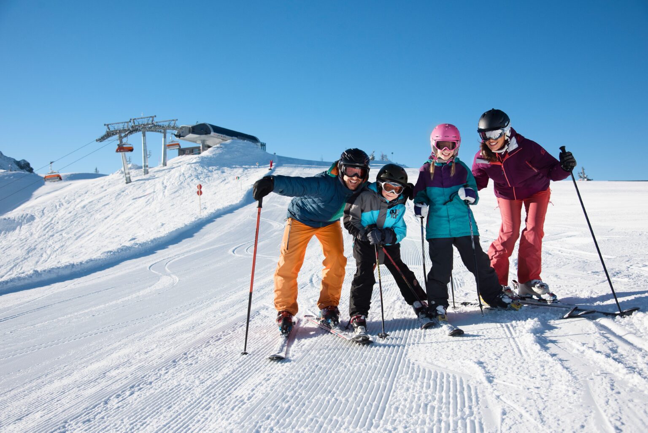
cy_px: 216
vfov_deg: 35.1
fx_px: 684
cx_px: 324
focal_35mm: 38
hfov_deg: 50.7
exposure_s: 1/1600
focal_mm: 38
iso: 320
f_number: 5.6
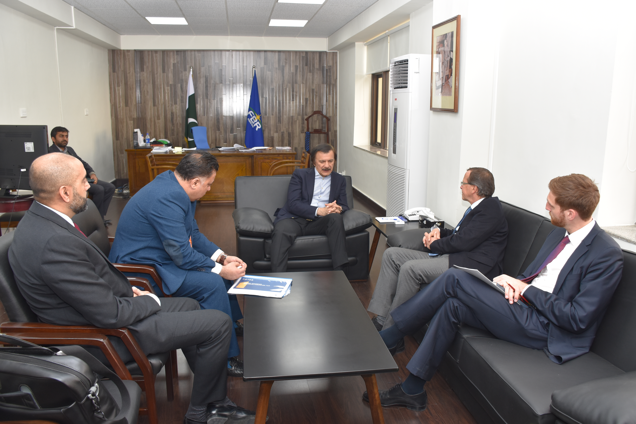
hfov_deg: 67.4
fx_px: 477
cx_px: 318
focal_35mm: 27
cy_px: 212
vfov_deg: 48.0
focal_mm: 18
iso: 500
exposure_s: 1/60
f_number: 6.3
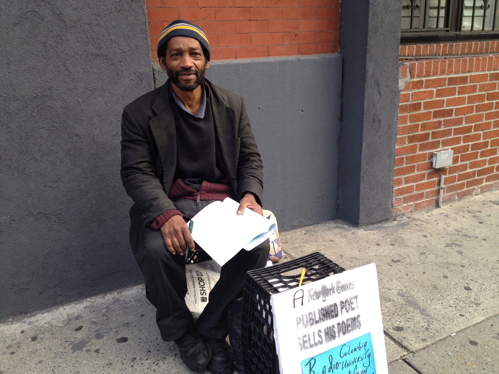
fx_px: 505
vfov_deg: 40.7
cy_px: 187
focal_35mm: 35
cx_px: 250
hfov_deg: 52.6
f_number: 2.4
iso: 80
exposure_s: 1/120
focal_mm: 4.28
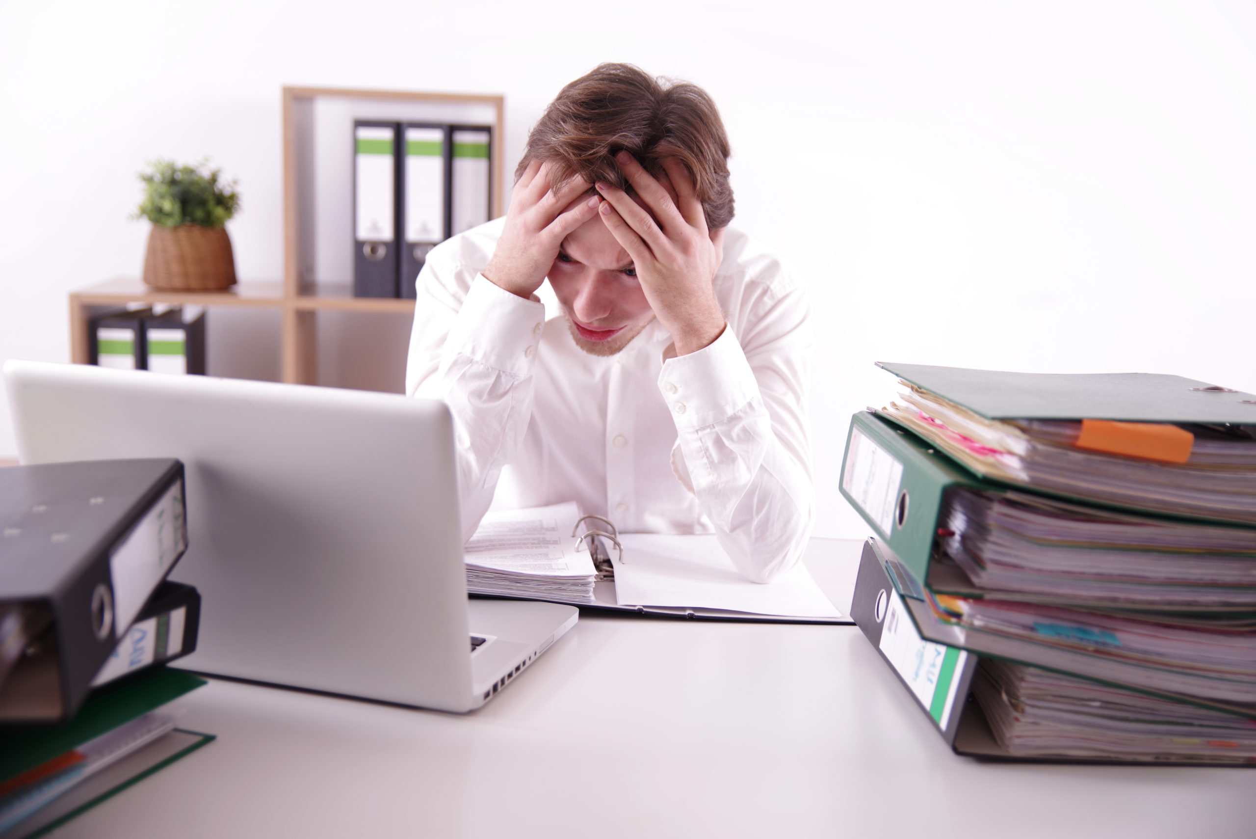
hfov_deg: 45.4
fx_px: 1501
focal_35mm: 43
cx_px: 628
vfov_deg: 31.2
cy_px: 420
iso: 100
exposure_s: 1/100
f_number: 2.8
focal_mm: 43
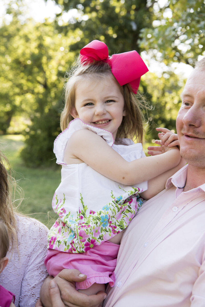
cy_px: 154
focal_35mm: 56
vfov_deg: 35.6
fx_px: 478
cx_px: 102
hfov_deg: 24.2
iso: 800
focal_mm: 56
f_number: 6.3
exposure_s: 1/320
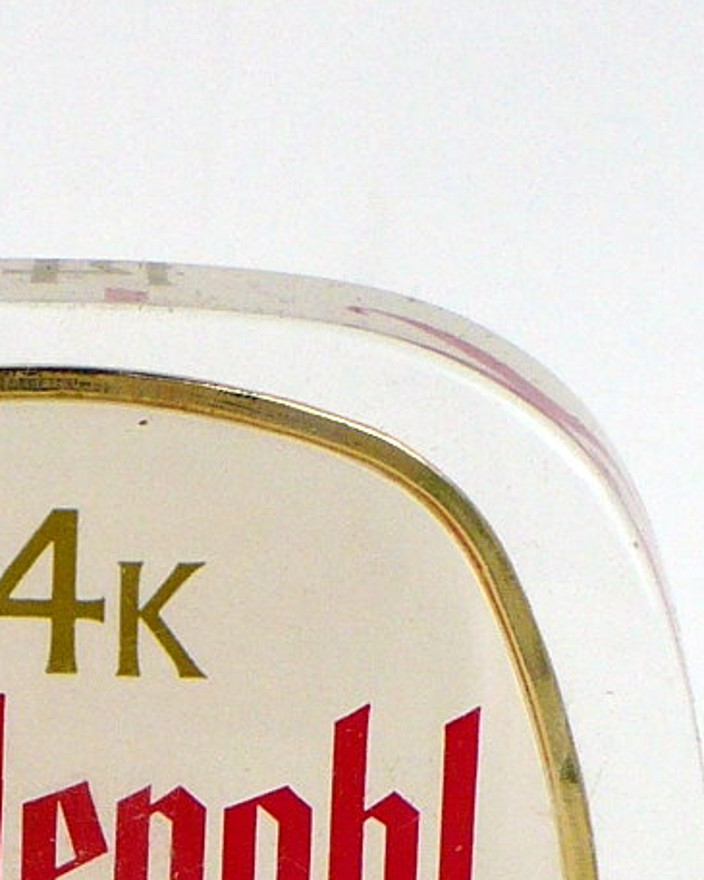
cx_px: 29
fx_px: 7342
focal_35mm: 282
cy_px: 1229
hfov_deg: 5.5
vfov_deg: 6.8
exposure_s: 1/640
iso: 100
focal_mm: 11.4
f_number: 3.2
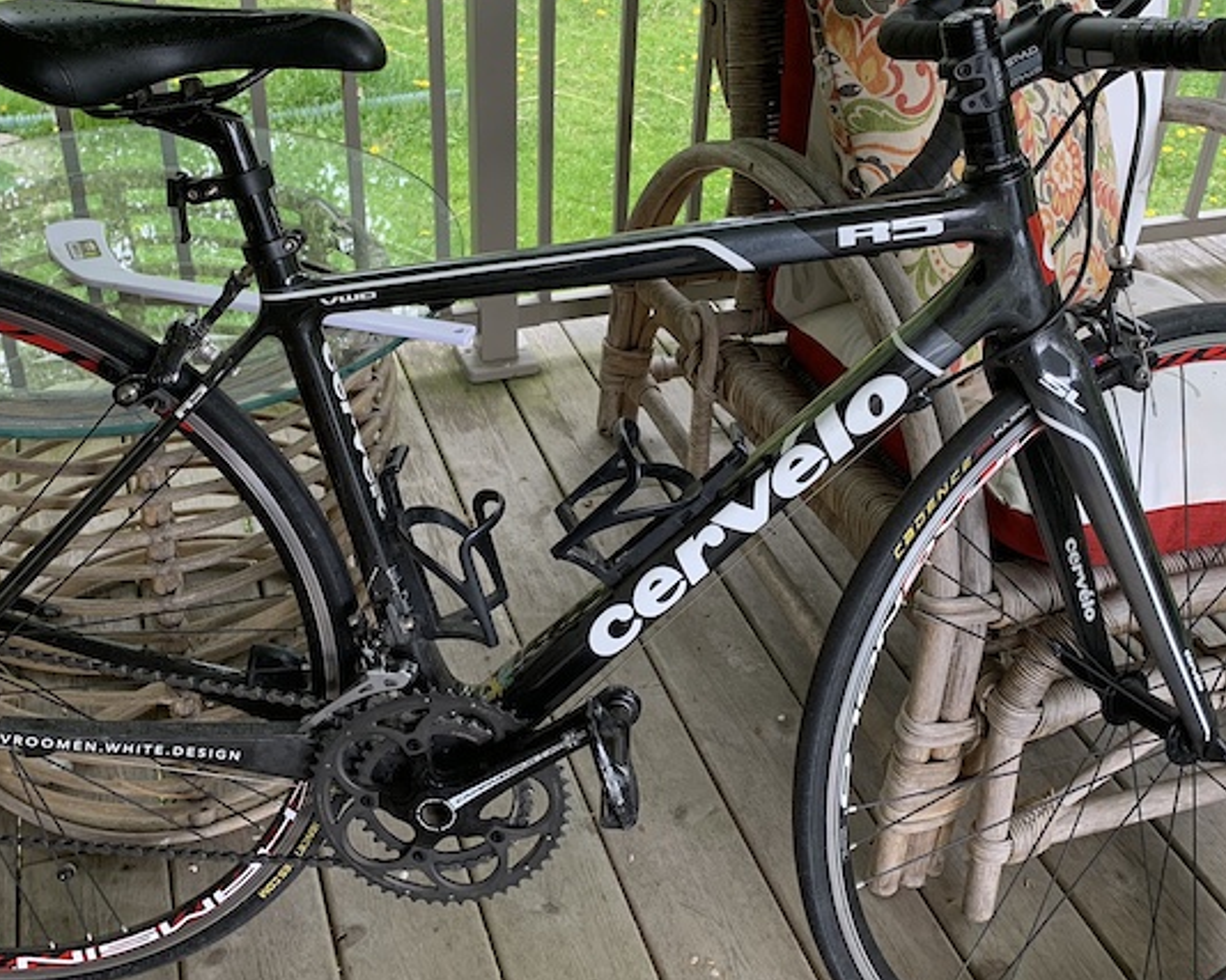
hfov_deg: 47.9
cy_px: 399
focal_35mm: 38
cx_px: 597
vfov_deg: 39.0
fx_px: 1379
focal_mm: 4.25
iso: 40
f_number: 1.8
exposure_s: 1/122
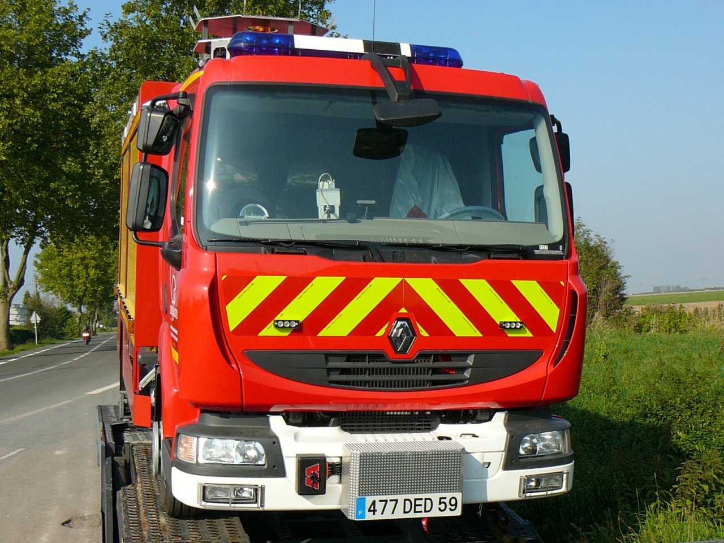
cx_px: 362
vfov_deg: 29.7
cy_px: 272
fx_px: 1025
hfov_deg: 38.9
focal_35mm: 49
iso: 80
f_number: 5
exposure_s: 1/400
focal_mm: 5.8
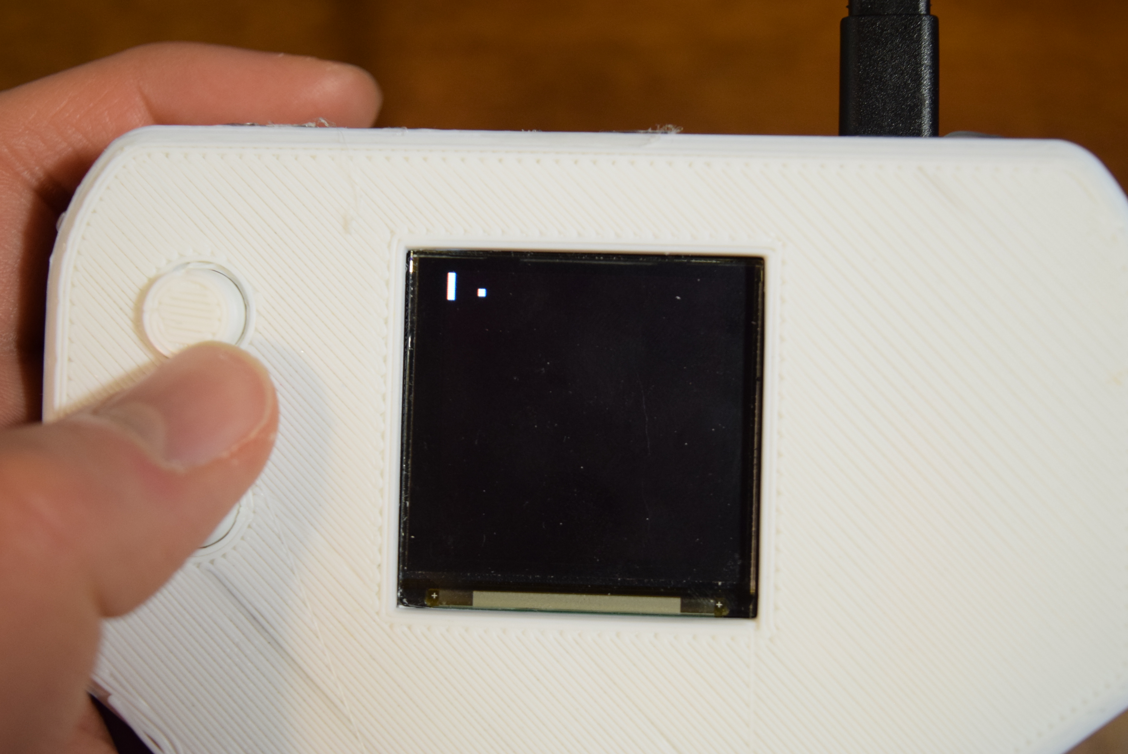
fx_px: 1881
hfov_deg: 33.4
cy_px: 377
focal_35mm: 60
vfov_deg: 22.7
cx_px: 564
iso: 1100
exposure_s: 1/60
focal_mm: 40
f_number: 4.8
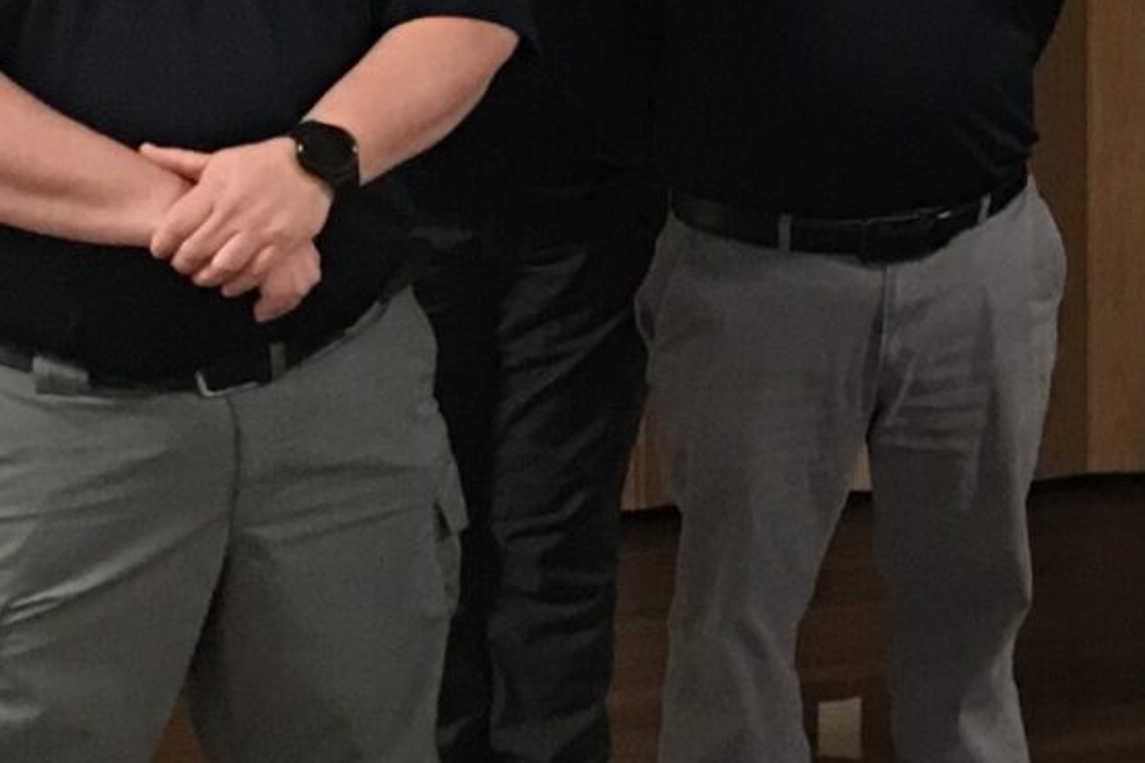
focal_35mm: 139
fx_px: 4421
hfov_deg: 12.4
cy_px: -256
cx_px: 2521
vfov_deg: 9.7
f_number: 2.2
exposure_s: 1/15
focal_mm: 4.15
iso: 125
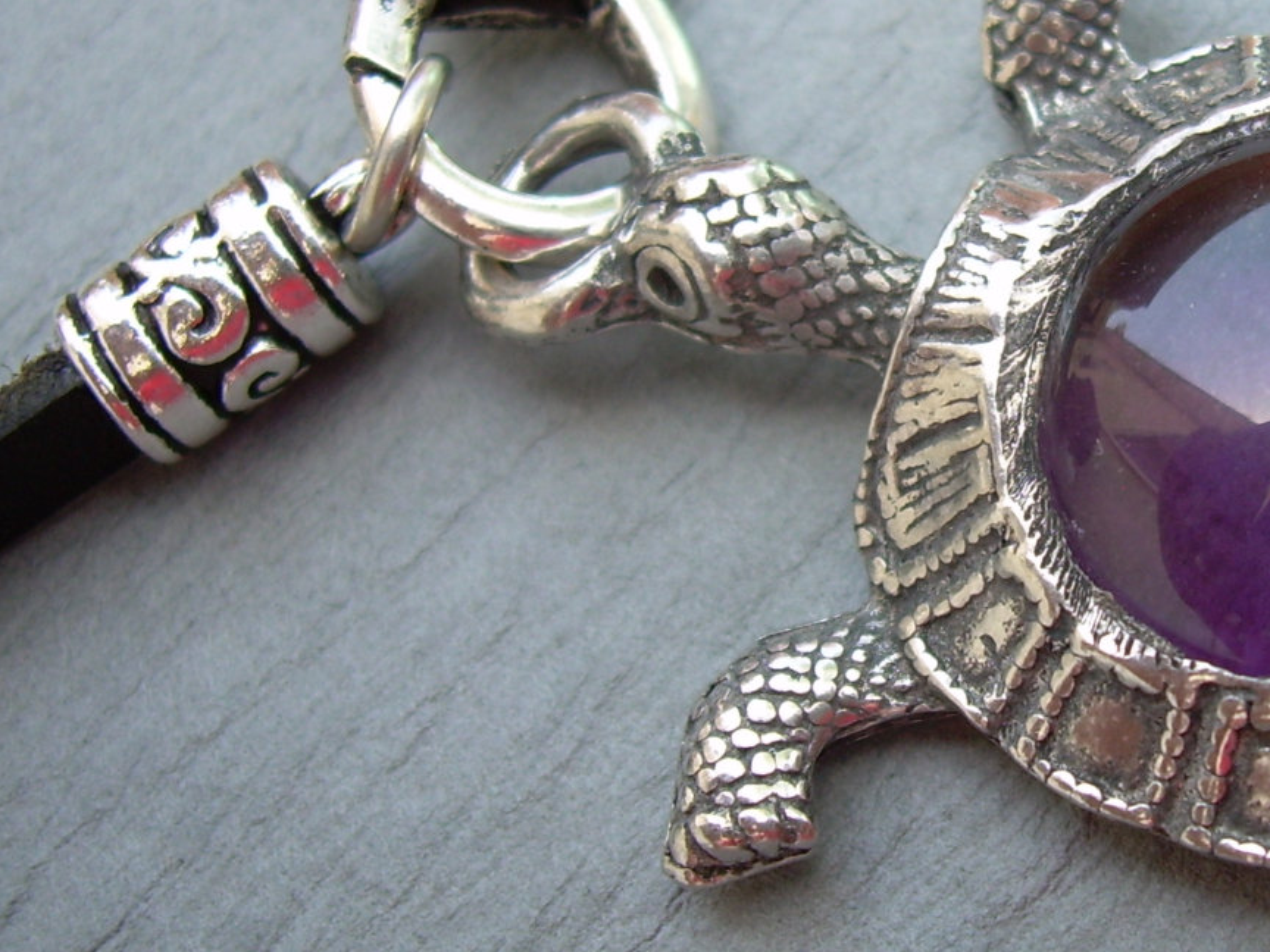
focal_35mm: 66
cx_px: 961
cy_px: 368
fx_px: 2421
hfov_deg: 28.9
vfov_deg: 22.2
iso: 50
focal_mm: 6.3
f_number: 2.8
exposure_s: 1/125
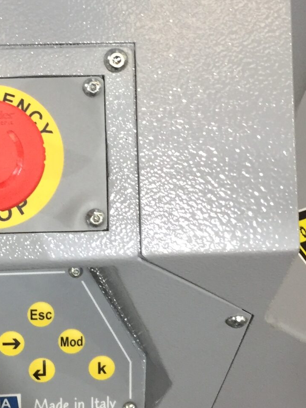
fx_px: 908
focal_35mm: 77
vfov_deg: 25.2
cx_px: 42
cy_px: 135
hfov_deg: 18.9
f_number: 2.2
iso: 160
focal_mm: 4.15
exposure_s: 1/33
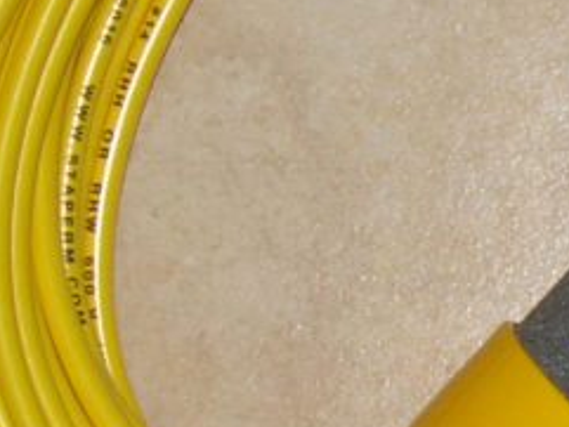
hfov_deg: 7.9
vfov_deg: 6.1
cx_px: 1072
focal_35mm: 242
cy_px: 113
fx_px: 3980
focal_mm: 9.6
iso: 50
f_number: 3.3
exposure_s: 1/60
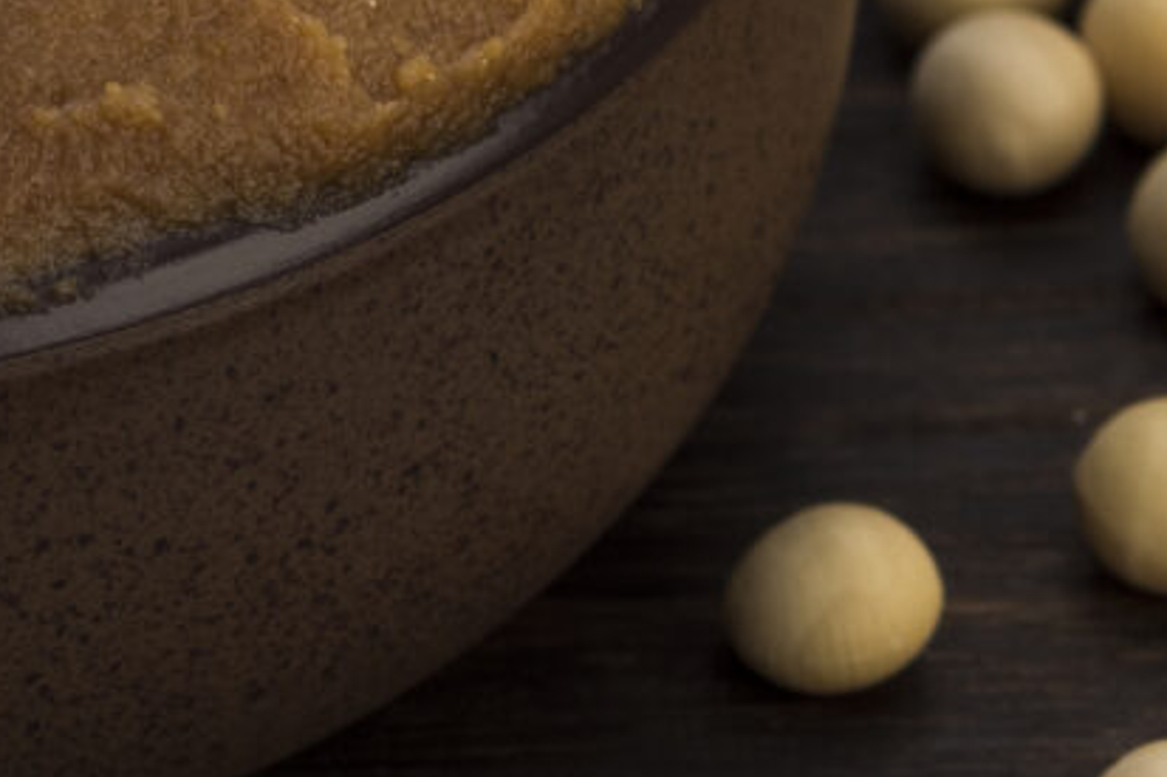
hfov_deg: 4.9
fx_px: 13674
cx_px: 438
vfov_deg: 3.2
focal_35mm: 422
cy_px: -564
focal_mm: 85
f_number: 11
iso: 100
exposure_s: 1/160
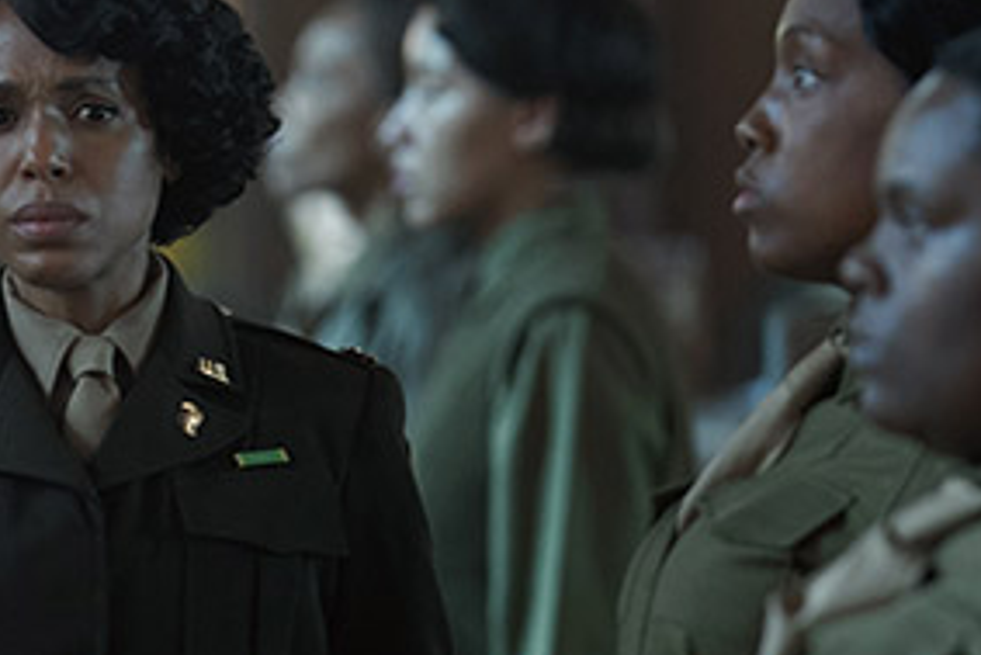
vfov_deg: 2.9
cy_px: 587
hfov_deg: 4.3
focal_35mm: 477
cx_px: 31
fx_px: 13004
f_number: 1.8
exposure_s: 1/160
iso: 800
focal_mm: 135
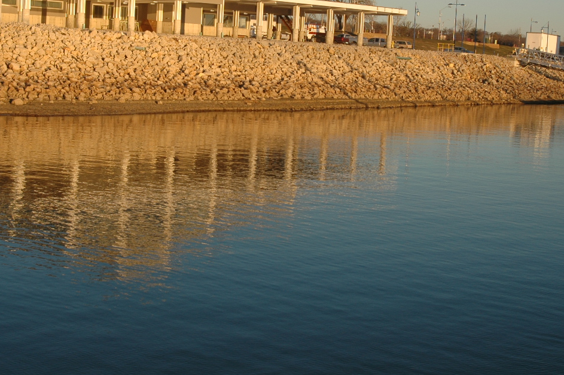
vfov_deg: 20.2
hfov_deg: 30.1
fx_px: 1049
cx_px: 261
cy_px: 106
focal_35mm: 67
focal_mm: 28
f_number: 8
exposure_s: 1/250
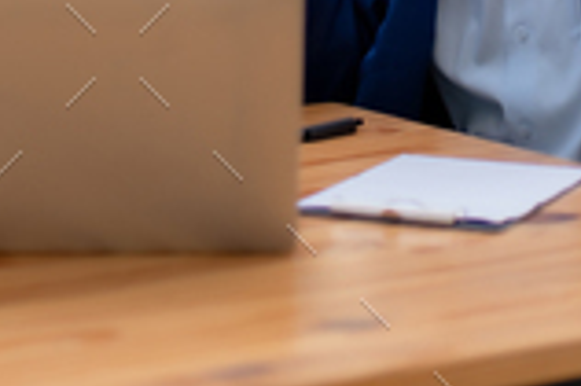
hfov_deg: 11.0
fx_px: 3015
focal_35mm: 187
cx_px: 99
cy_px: -325
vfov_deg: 7.1
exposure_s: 1/250
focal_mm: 50
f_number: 1.6
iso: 200
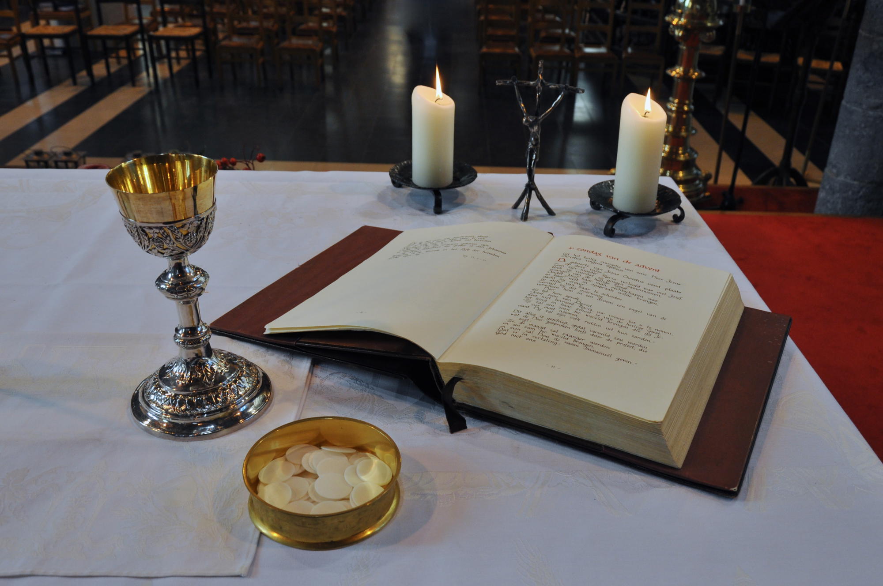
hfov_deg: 67.4
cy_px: 293
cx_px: 442
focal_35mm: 27
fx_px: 661
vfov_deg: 47.8
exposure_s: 1/100
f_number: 5
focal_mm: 18
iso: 400
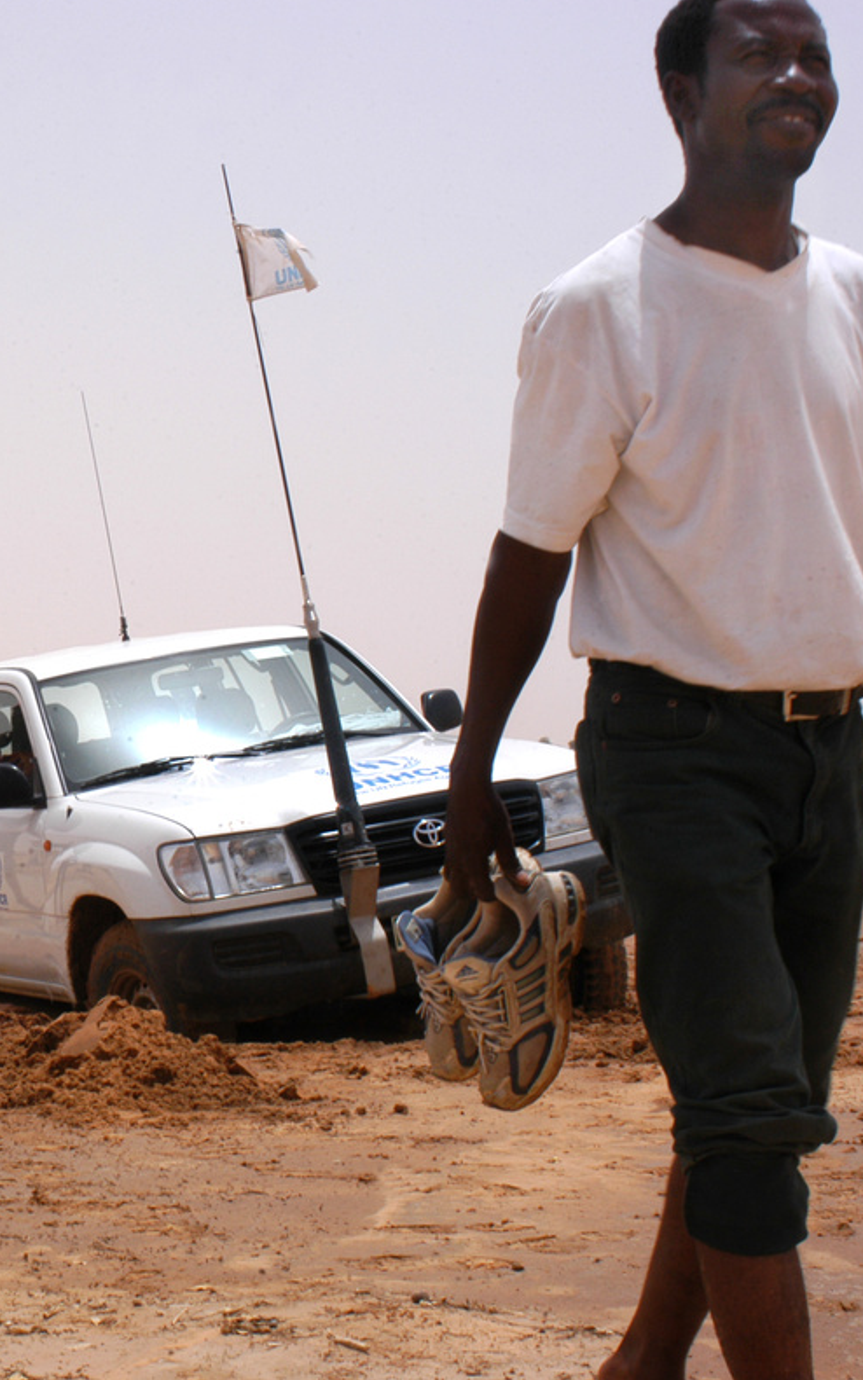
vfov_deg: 31.5
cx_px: -105
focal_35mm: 65
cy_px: 685
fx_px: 2445
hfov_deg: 19.1
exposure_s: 1/125
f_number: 22
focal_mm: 28
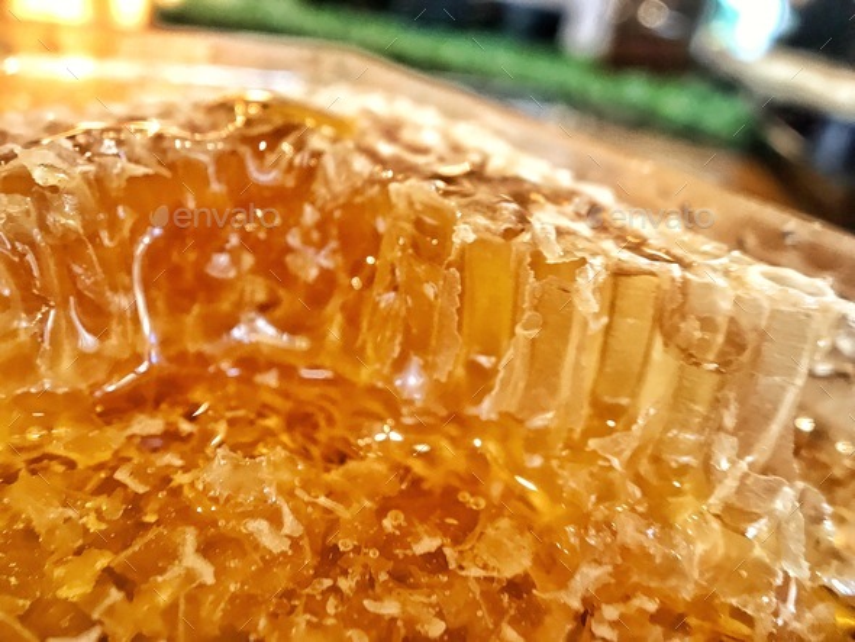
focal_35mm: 28
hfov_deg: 63.4
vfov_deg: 49.8
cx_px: 428
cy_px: 321
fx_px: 692
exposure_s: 1/17
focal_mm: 3.99
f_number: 1.8
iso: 40
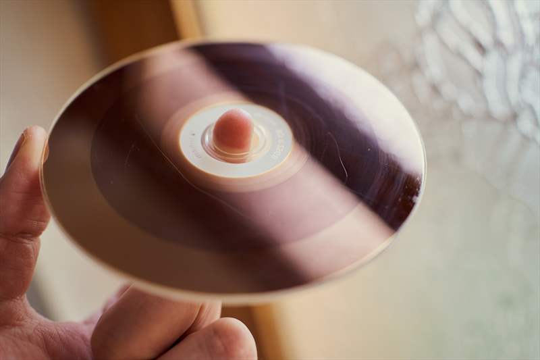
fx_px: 525
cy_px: 180
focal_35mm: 35
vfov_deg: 37.8
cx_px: 270
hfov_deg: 54.4
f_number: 2.8
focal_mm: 35
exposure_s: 1/160
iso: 400
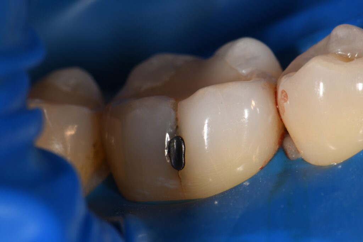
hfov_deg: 13.1
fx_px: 1582
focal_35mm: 157
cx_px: 182
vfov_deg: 8.7
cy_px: 121
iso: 200
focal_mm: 105
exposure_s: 1/160
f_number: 32
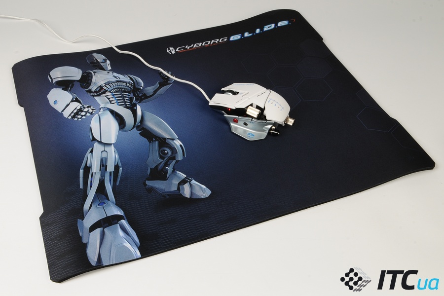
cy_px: 148
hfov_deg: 49.6
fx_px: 481
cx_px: 222
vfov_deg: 34.2
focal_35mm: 39
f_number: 18
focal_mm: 26
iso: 200
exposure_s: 1
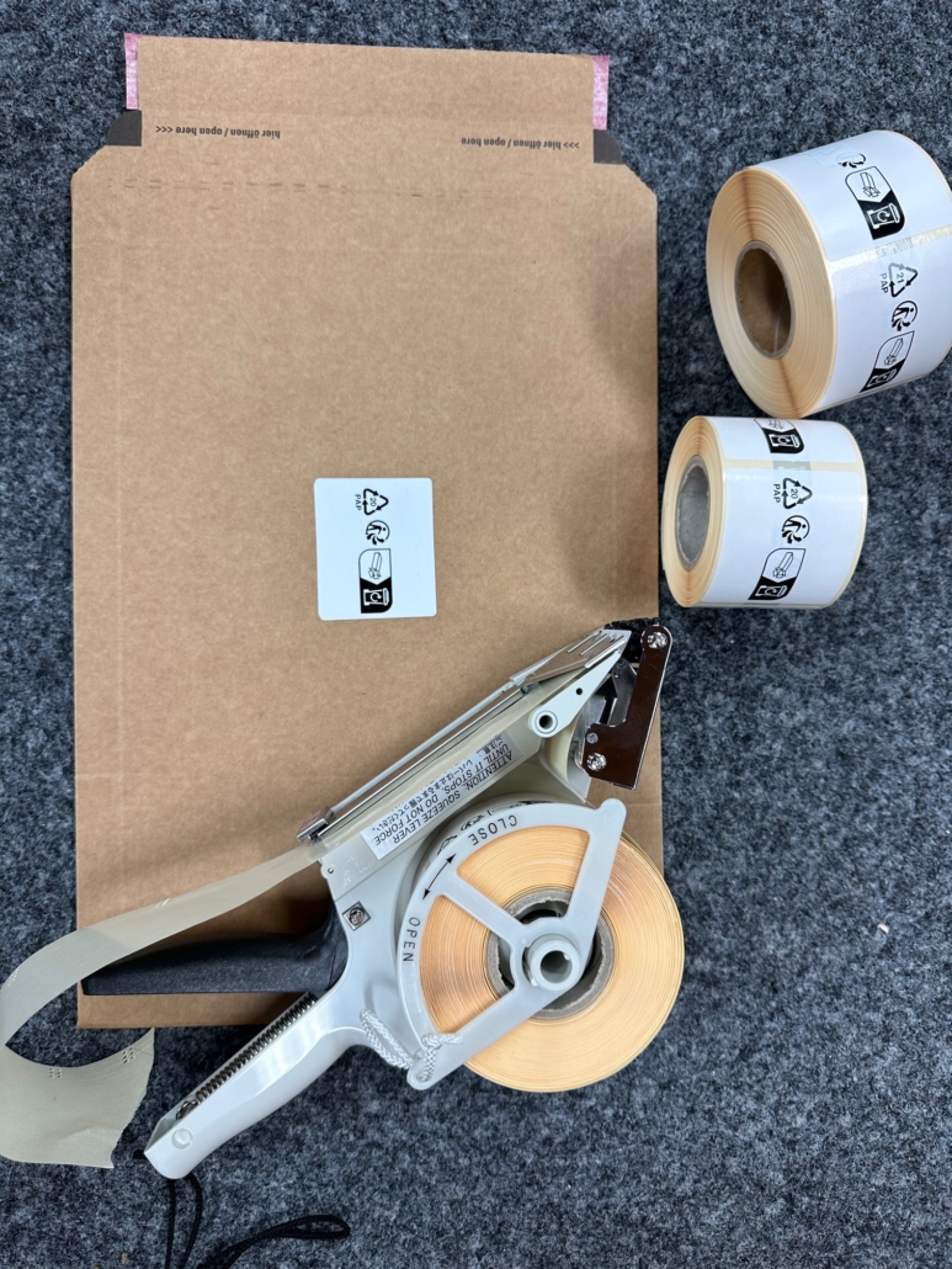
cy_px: 634
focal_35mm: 24
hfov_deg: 56.8
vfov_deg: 71.6
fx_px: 880
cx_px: 476
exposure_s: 1/100
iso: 100
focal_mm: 6.86
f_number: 1.78
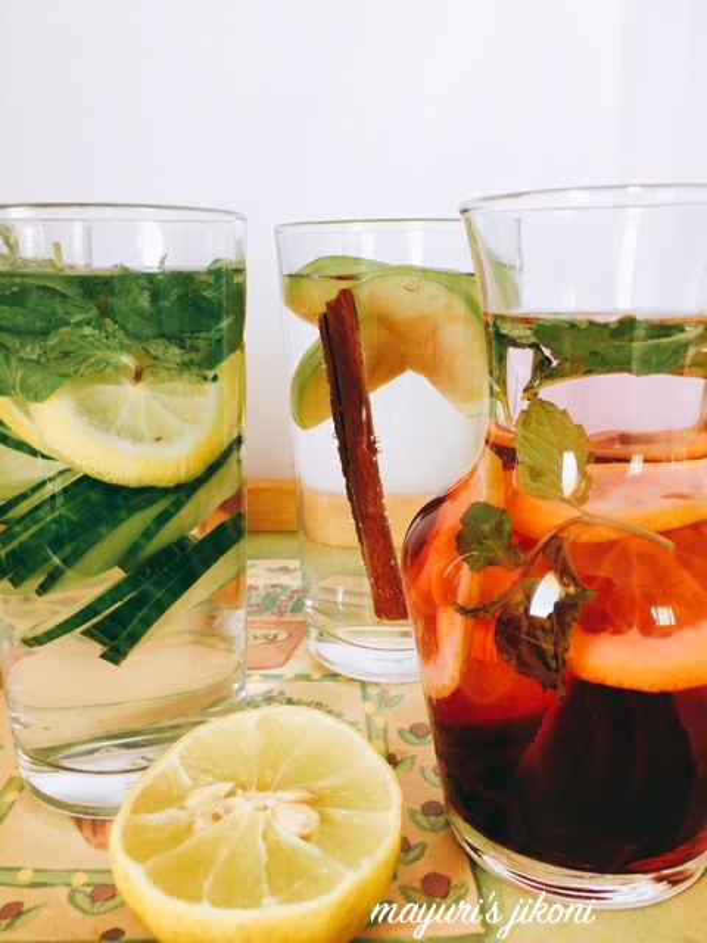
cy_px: 472
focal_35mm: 29
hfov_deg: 48.2
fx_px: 790
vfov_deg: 61.7
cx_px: 354
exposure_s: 1/50
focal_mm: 4.15
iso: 32
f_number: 2.2
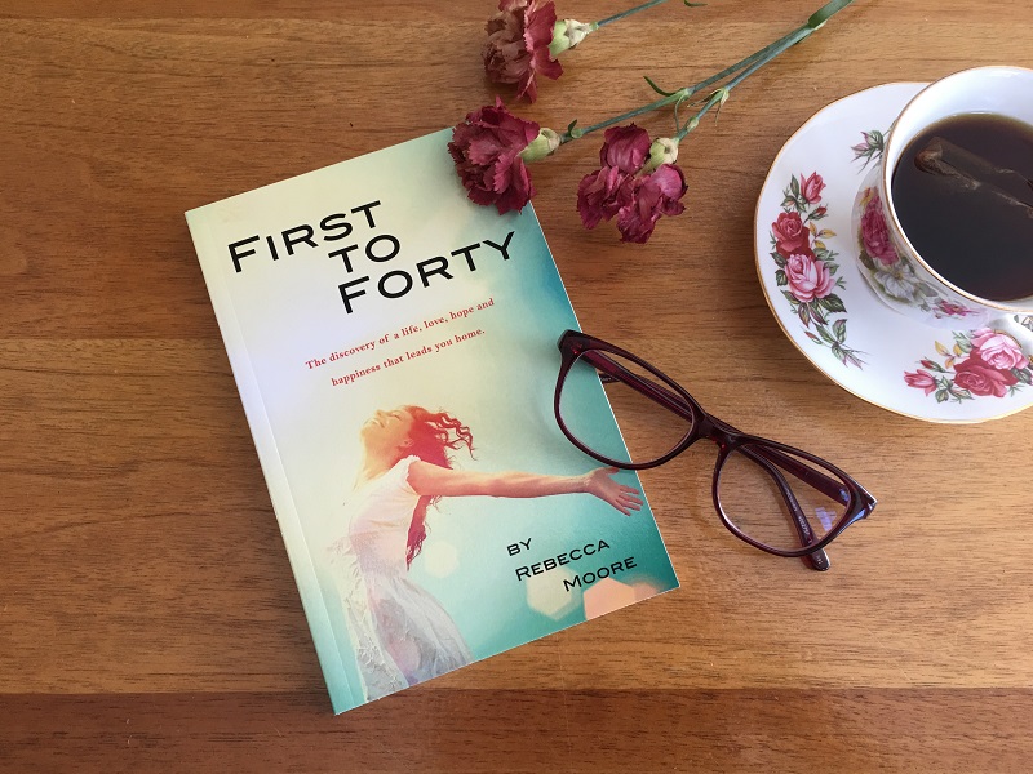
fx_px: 865
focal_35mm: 29
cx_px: 516
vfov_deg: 48.2
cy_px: 387
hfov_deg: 61.7
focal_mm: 4.15
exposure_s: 1/17
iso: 32
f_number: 2.2
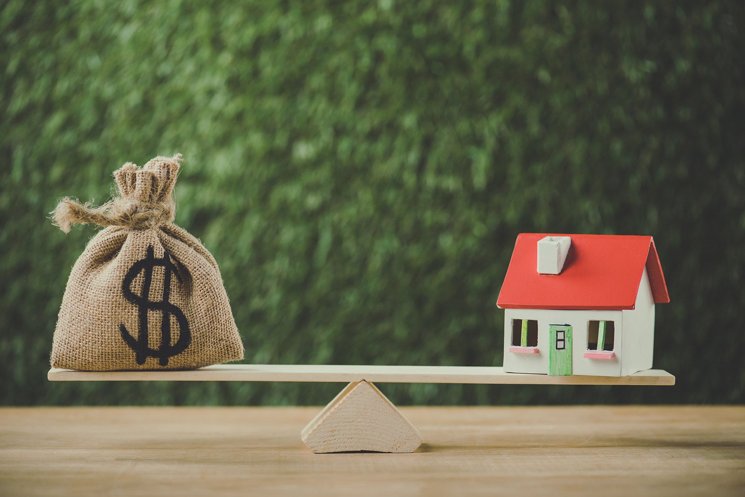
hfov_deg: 19.5
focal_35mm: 105
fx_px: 2173
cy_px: 248
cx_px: 372
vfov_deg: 13.0
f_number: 5
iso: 200
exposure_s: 1/200
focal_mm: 105
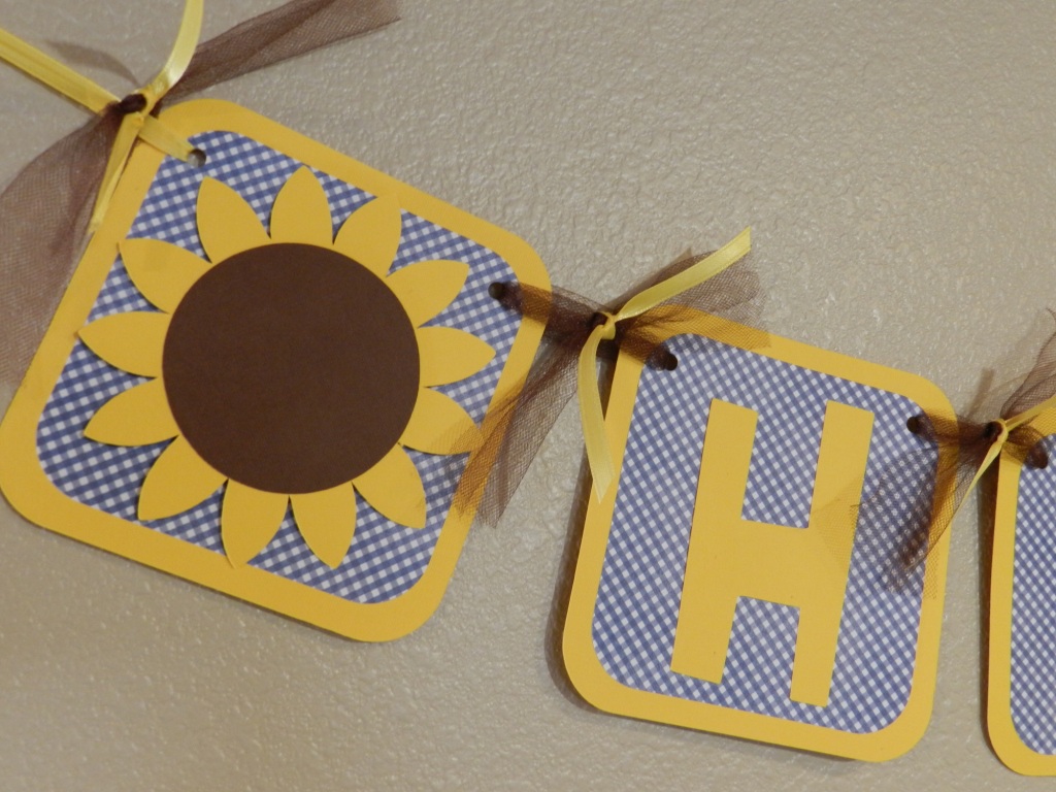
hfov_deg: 56.8
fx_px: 976
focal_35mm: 32
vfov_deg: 44.2
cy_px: 396
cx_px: 528
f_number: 3.7
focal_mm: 5.6
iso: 400
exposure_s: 1/13
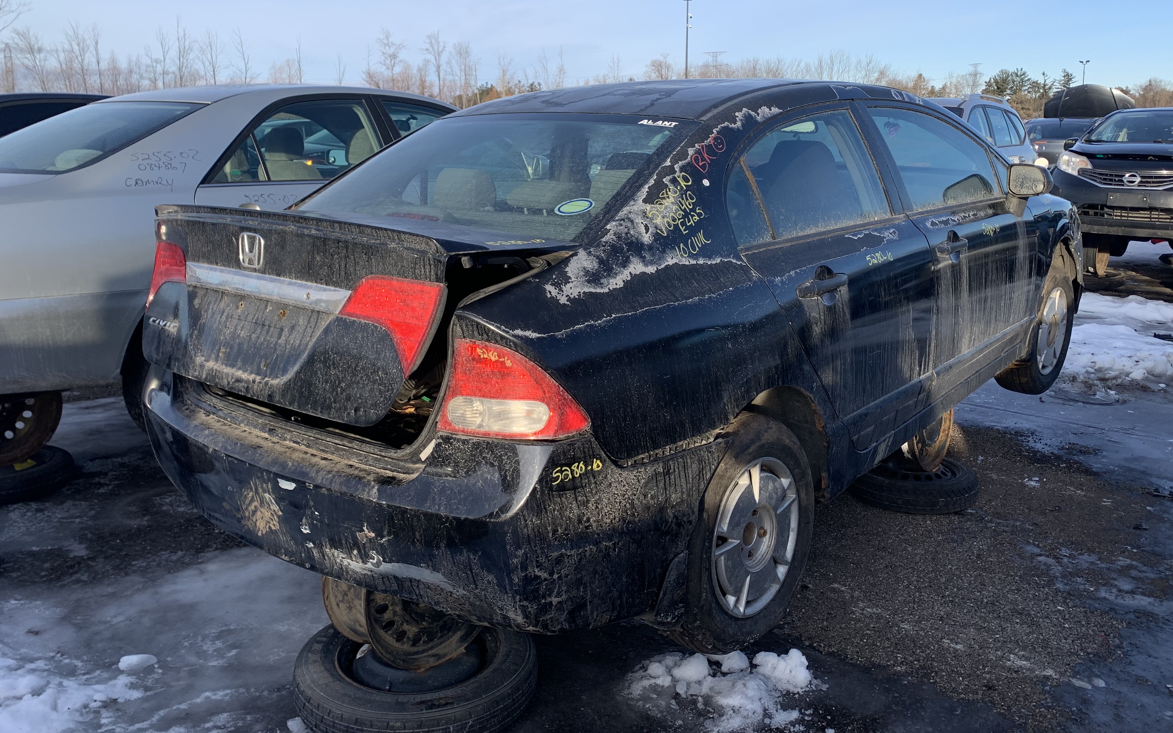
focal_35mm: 31
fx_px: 991
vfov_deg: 40.3
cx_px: 627
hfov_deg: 61.2
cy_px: 277
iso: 25
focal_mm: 4.25
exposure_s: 1/1205
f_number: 1.8
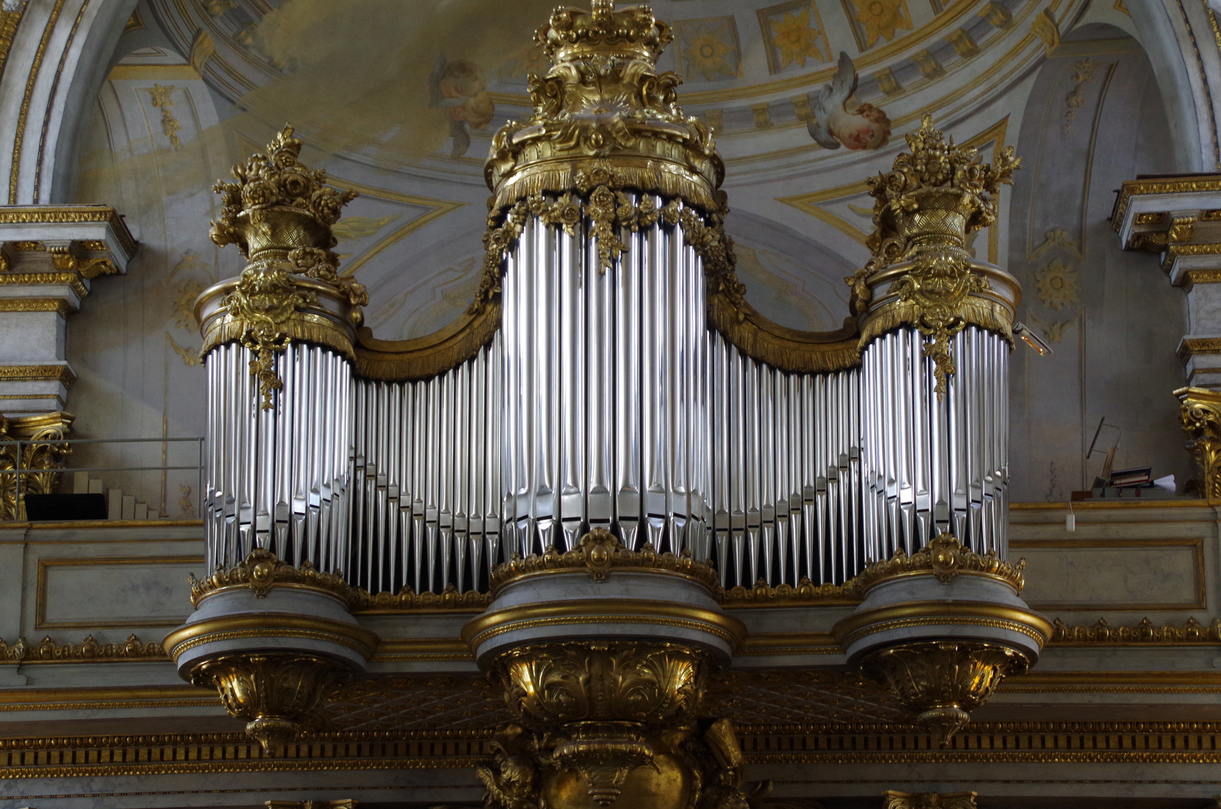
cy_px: 404
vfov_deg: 16.6
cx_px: 610
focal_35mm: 82
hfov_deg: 24.8
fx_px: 2775
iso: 800
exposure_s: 1/100
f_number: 8
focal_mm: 55
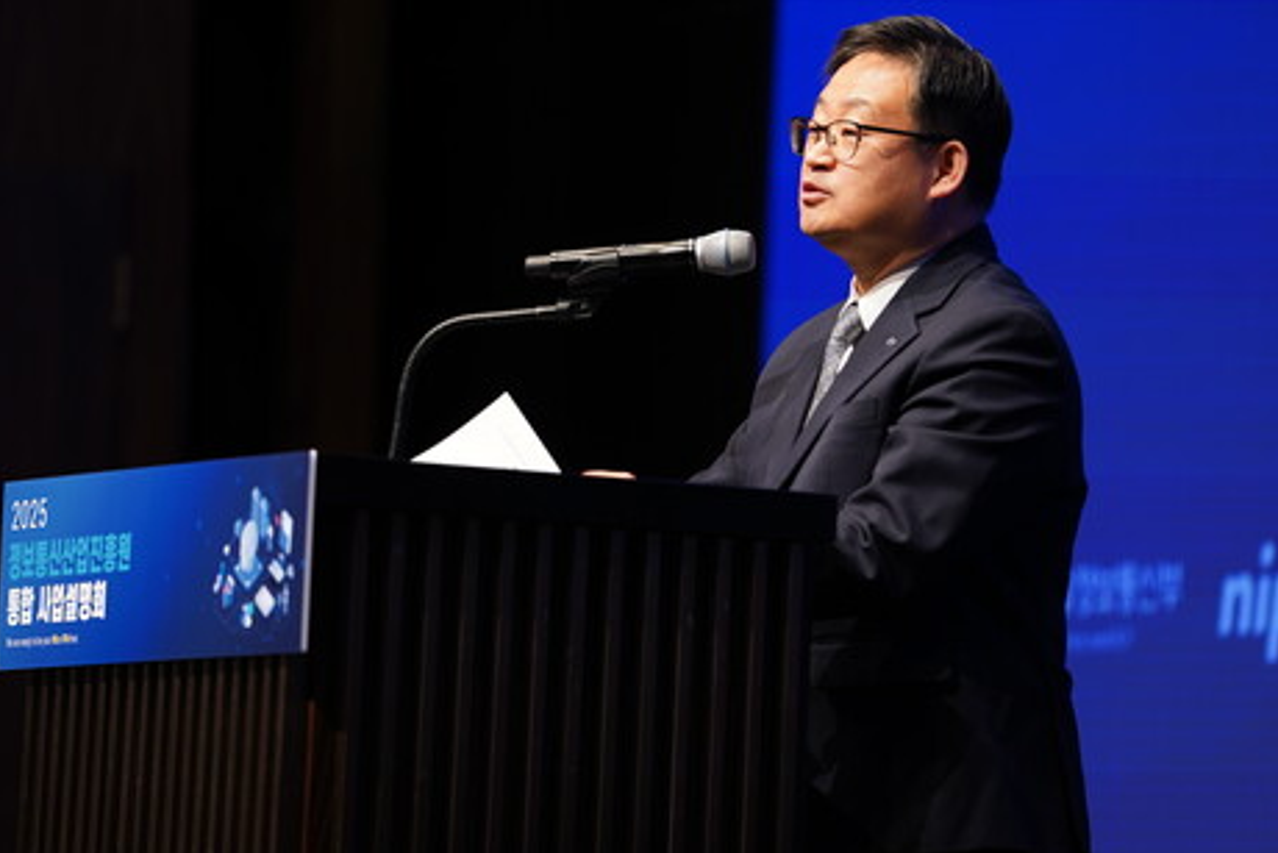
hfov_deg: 7.9
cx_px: 625
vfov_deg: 5.3
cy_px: 397
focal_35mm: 261
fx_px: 9268
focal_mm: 200
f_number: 2.8
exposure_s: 1/100
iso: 500
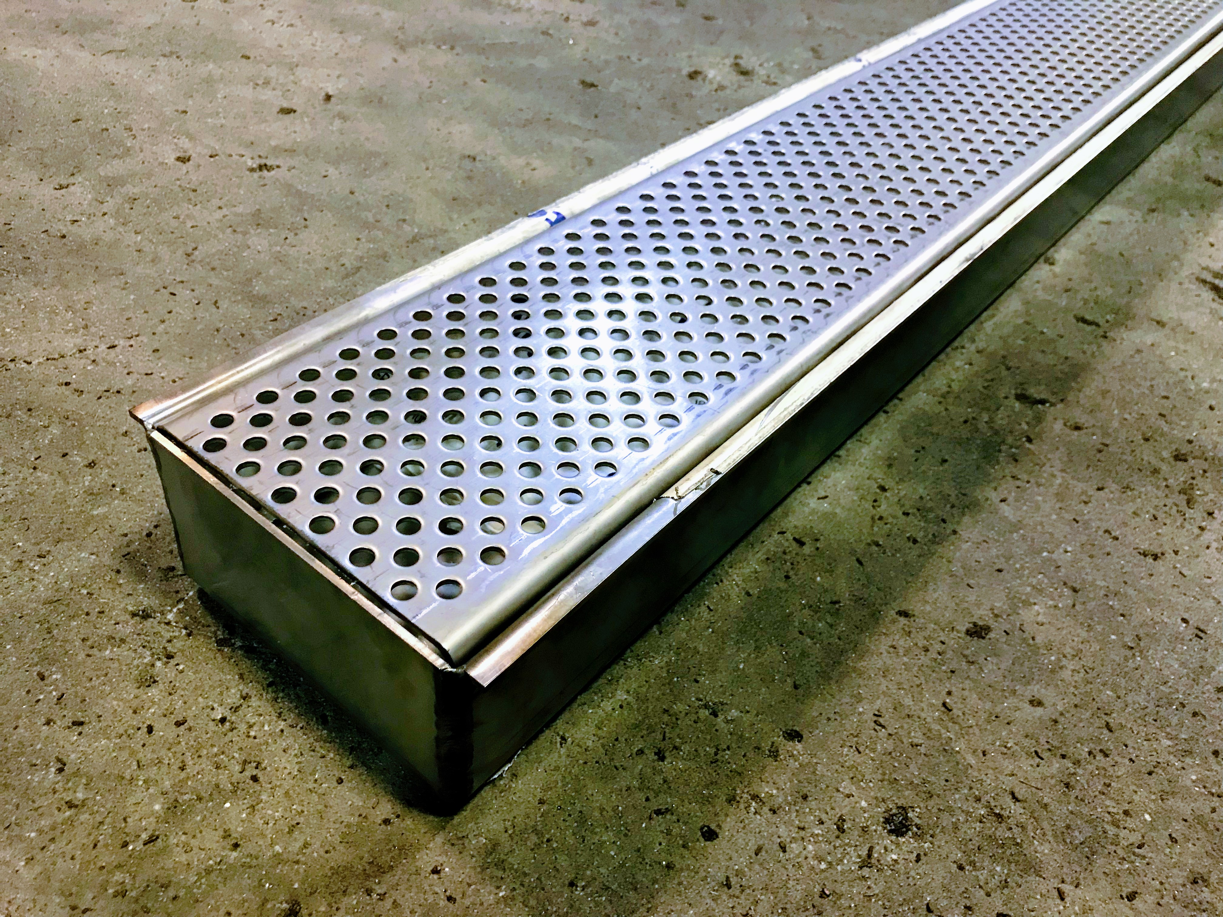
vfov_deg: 49.7
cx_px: 612
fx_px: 989
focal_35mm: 28
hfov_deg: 63.4
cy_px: 458
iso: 80
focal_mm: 3.99
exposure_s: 1/15
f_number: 1.8
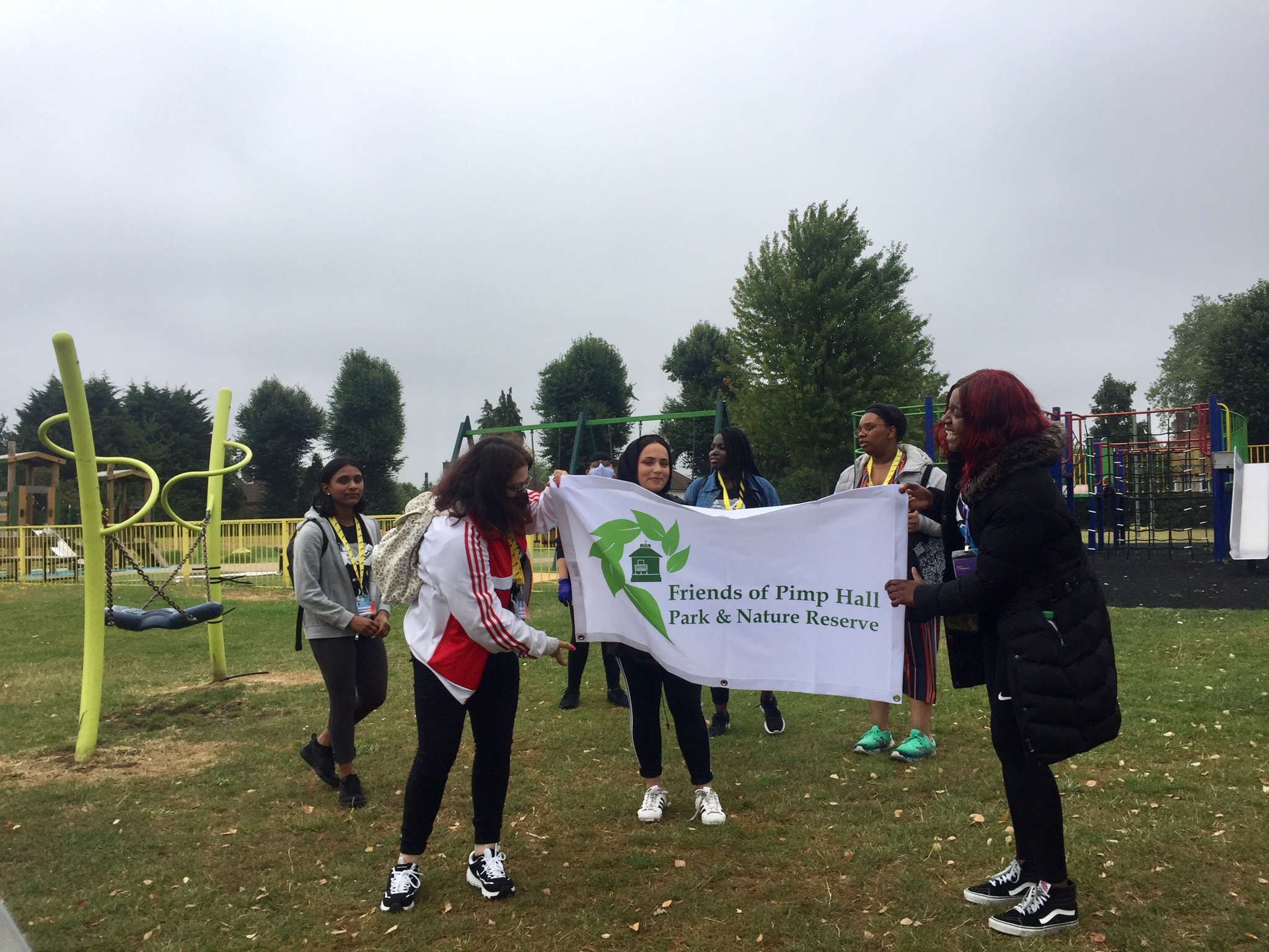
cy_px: 476
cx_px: 634
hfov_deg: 61.7
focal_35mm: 29
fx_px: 1063
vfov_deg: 48.2
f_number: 2.2
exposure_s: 1/476
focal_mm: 4.15
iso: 32
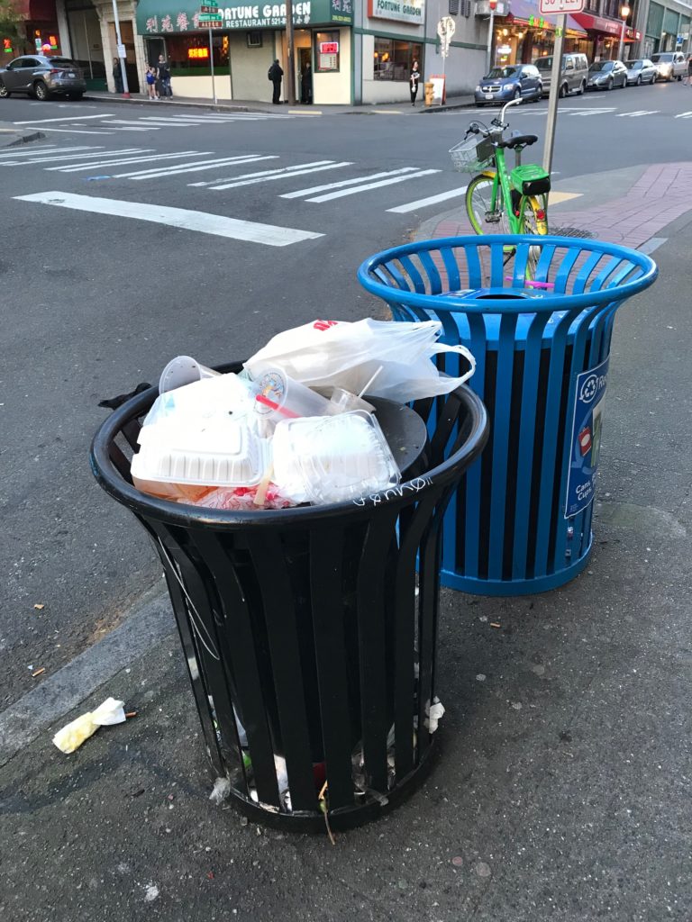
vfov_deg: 63.4
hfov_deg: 49.7
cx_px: 346
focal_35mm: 28
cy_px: 461
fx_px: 746
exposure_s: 1/30
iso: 32
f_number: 1.8
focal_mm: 3.99
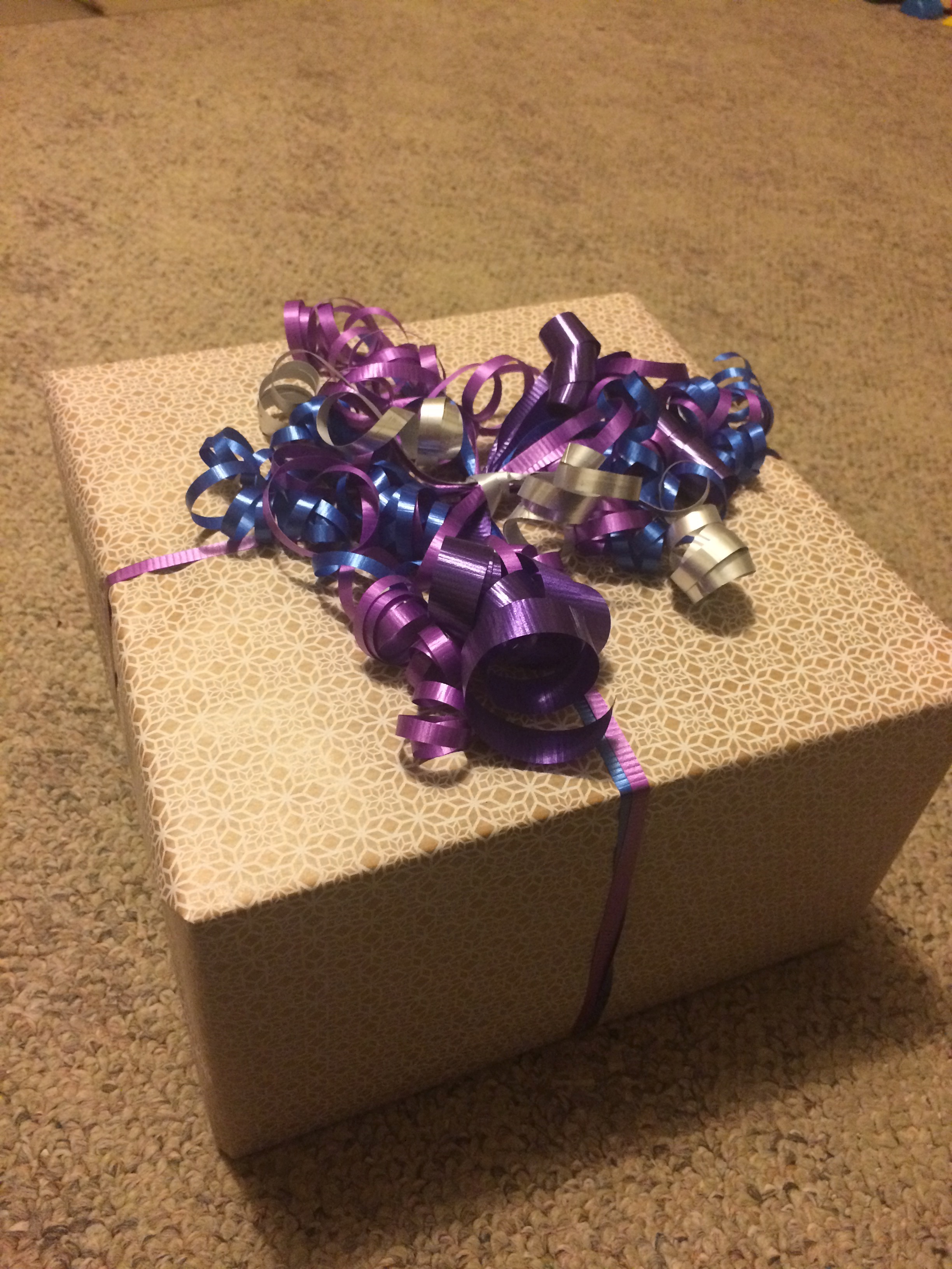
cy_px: 634
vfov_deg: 61.7
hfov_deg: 48.2
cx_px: 476
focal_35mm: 29
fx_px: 1063
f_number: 2.2
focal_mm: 4.15
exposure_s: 1/15
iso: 250
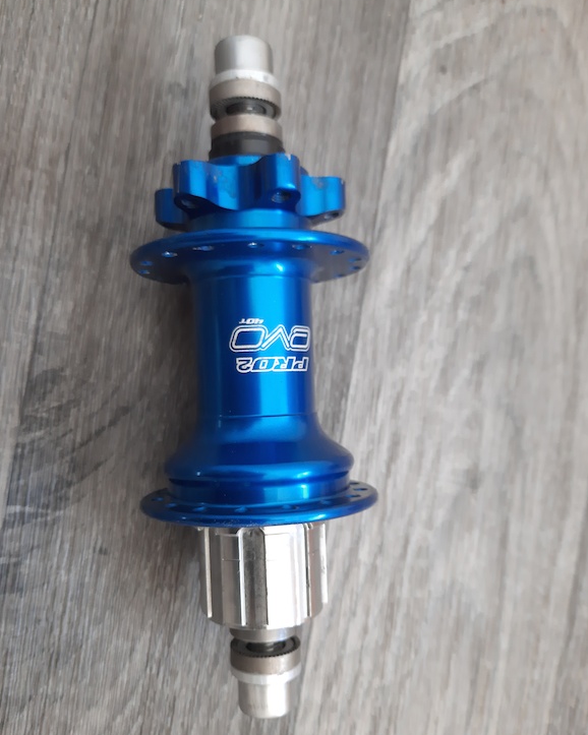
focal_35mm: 27
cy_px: 391
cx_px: 289
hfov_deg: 53.2
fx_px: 588
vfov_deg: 64.0
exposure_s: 1/33
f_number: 2
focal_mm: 4.6
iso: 250
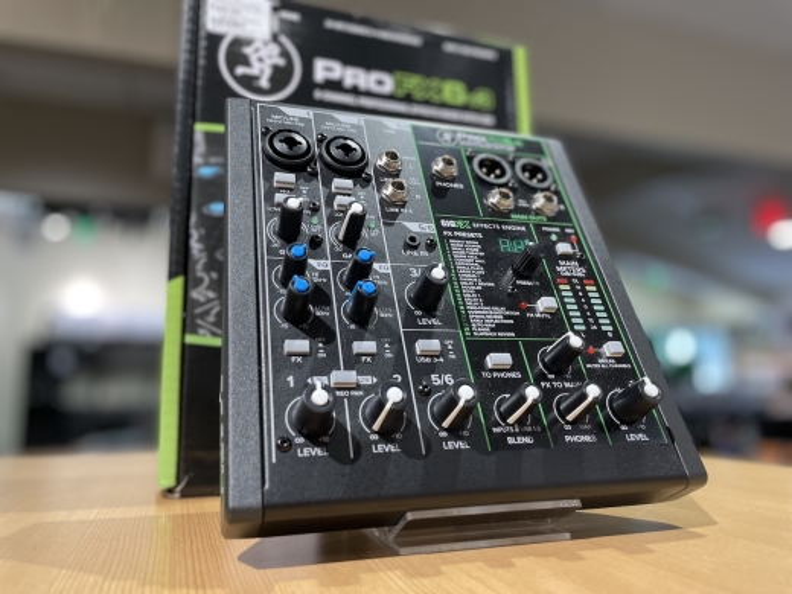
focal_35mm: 26
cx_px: 396
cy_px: 297
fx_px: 595
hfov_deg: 67.3
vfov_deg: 53.1
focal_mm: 4.2
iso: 125
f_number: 1.6
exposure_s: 1/60
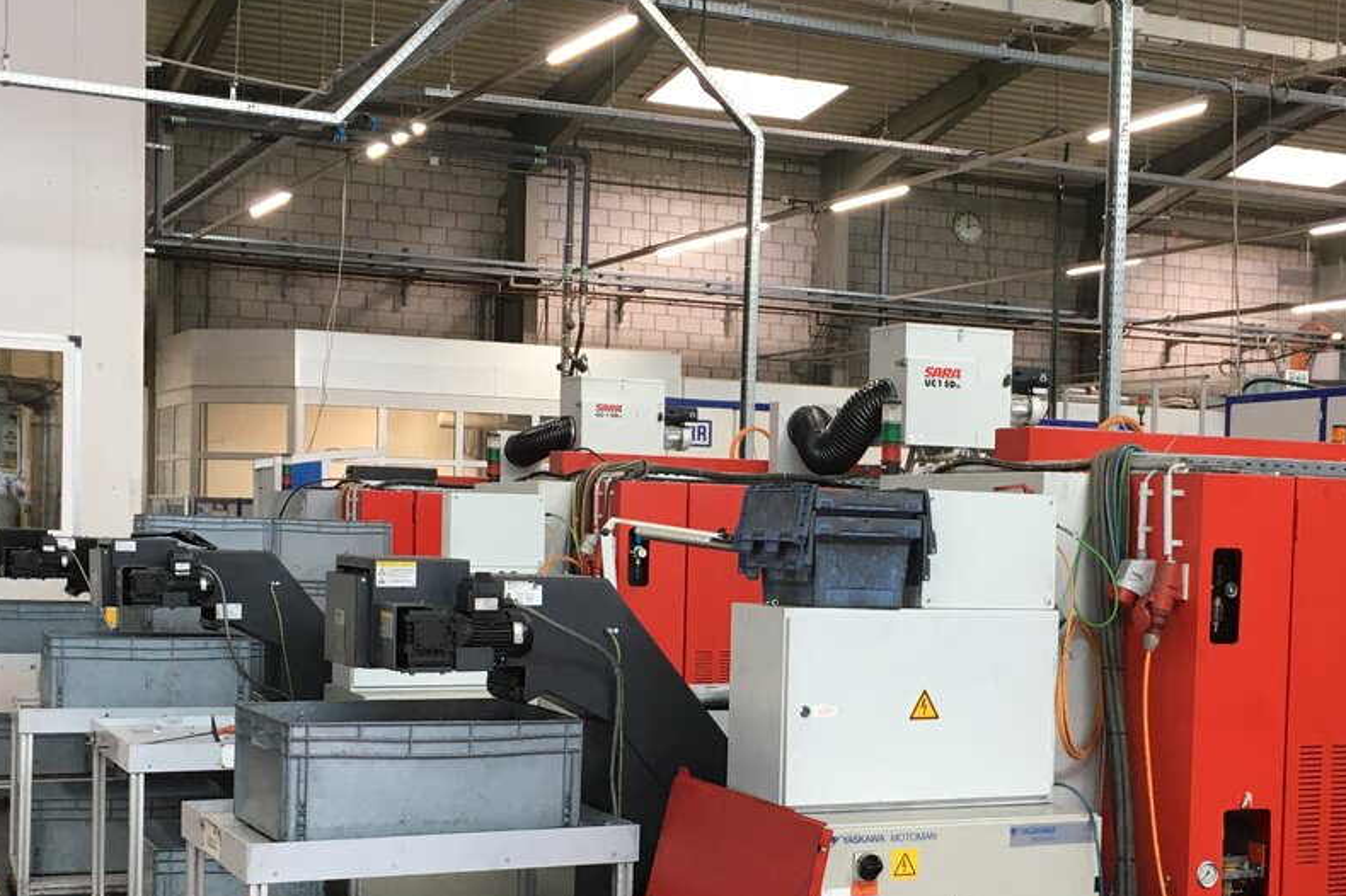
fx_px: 2055
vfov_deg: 24.4
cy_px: 615
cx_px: 808
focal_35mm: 55
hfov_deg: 36.1
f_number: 2.2
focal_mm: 4.15
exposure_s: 1/33
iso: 40
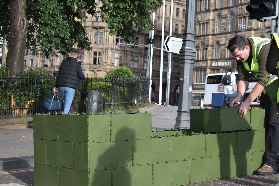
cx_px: 138
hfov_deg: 28.6
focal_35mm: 71
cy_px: 93
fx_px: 547
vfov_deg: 19.3
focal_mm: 45
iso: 200
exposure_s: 1/250
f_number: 7.1
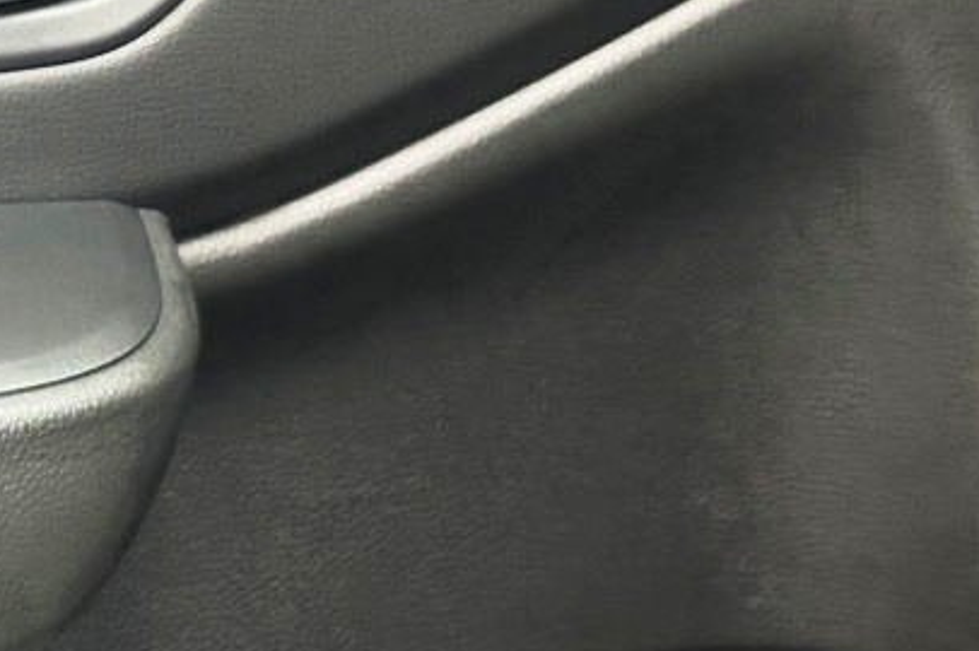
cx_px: -169
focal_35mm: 126
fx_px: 3424
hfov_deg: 15.7
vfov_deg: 10.8
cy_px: 51
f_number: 1.78
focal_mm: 6.86
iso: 640
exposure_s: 1/24
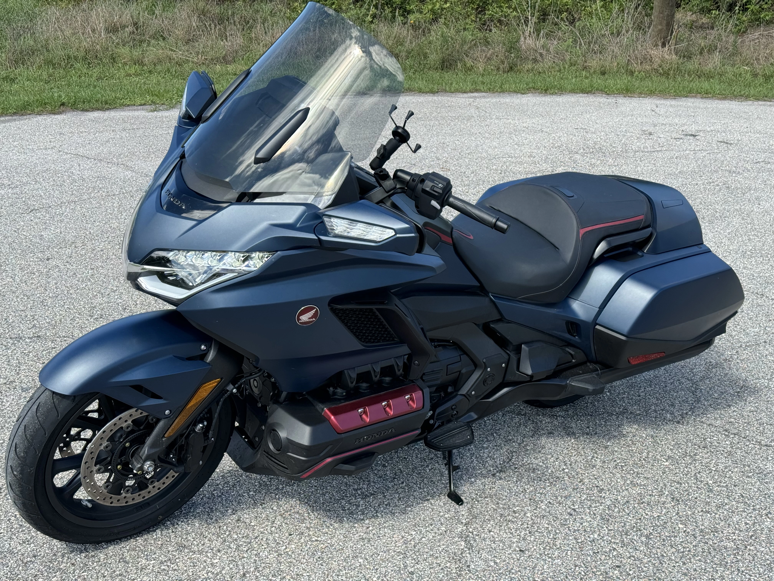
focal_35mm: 48
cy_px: 290
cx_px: 387
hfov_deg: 39.7
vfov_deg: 30.3
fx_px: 1073
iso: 64
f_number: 1.78
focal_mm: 6.76
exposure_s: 1/1366
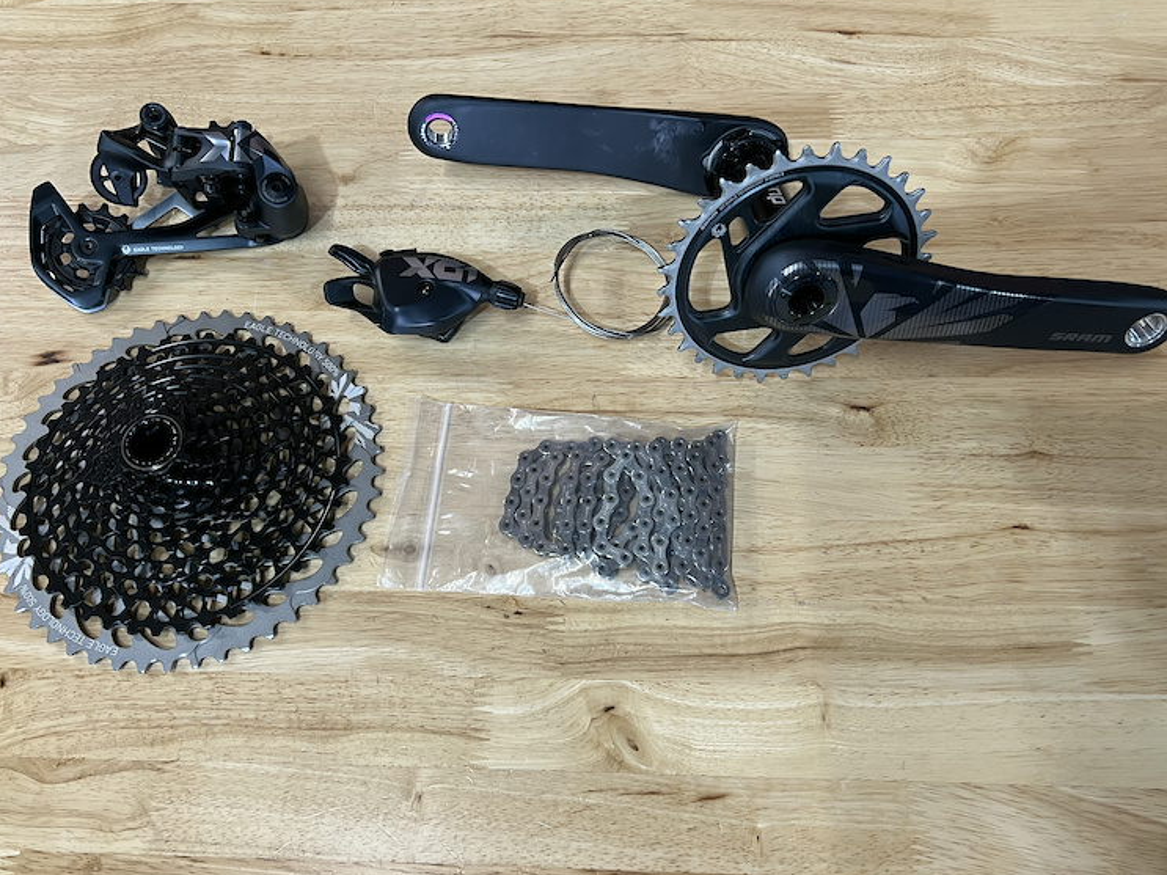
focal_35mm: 28
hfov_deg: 63.4
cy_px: 448
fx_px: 944
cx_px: 565
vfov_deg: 49.7
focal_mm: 5.7
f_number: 1.5
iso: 80
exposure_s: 1/60
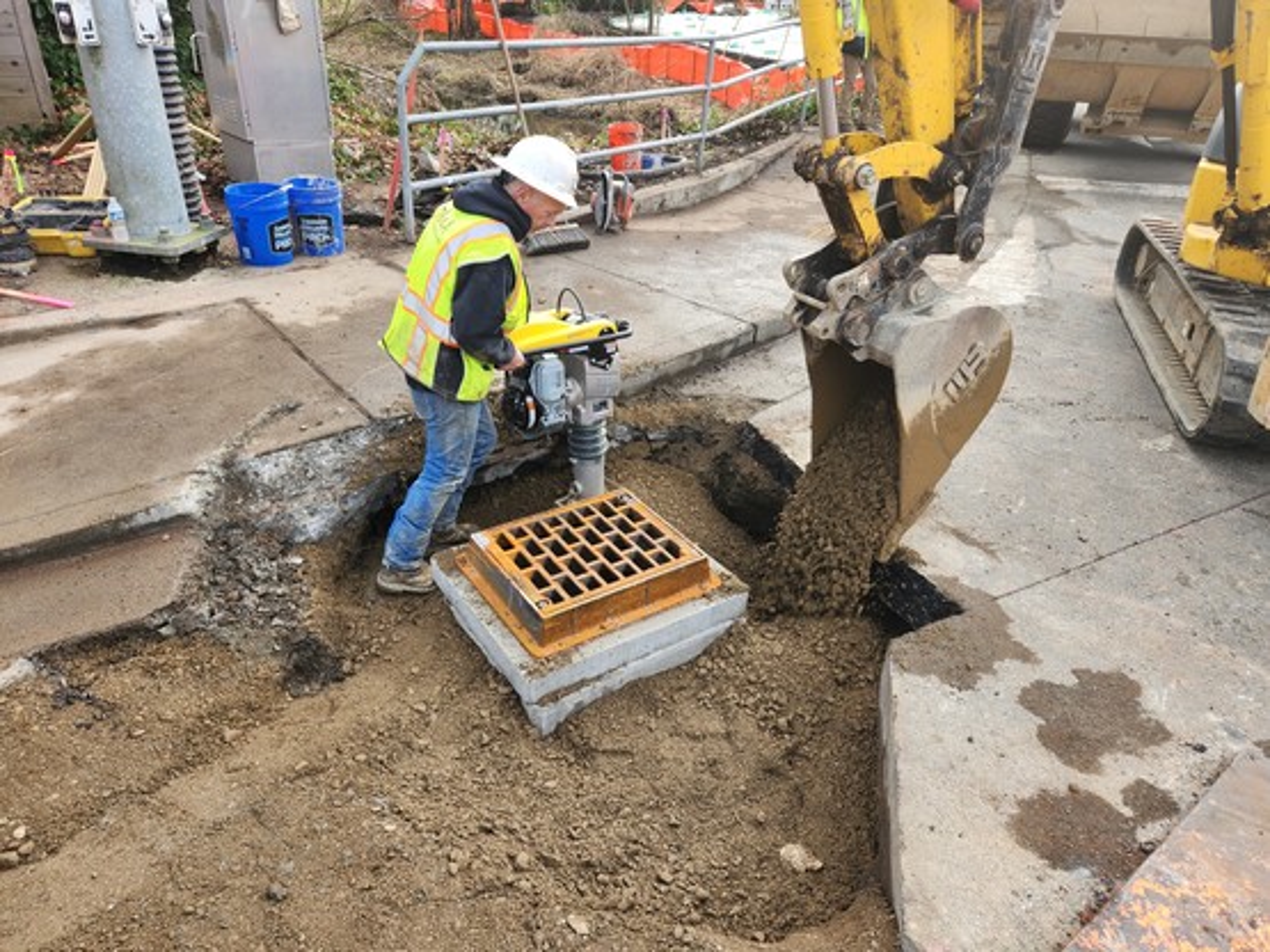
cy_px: 476
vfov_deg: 58.9
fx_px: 844
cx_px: 635
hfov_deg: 73.9
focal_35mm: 23
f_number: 1.8
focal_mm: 5.4
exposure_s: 1/253
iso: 20
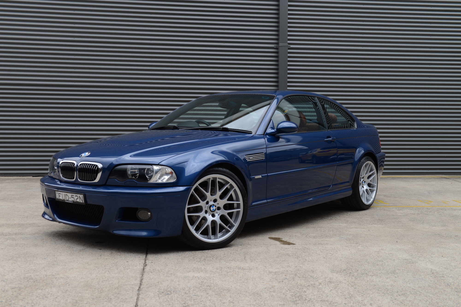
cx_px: 230
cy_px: 154
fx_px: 487
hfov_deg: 50.7
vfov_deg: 35.1
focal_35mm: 38
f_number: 8
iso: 200
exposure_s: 1/250
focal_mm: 38
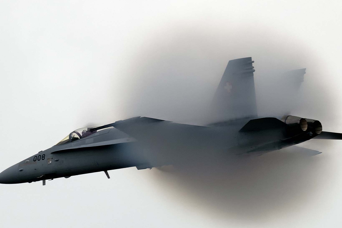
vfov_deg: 2.2
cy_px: 135
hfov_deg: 3.3
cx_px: 177
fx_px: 5931
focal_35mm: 624
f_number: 7.1
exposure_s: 1/3200
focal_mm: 500
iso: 280
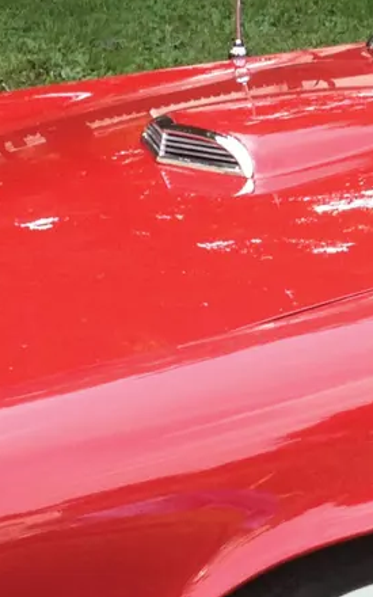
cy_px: 259
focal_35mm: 162
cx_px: 681
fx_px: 2635
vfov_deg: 12.9
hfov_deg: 7.8
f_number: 2.4
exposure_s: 1/234
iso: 64
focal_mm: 4.28
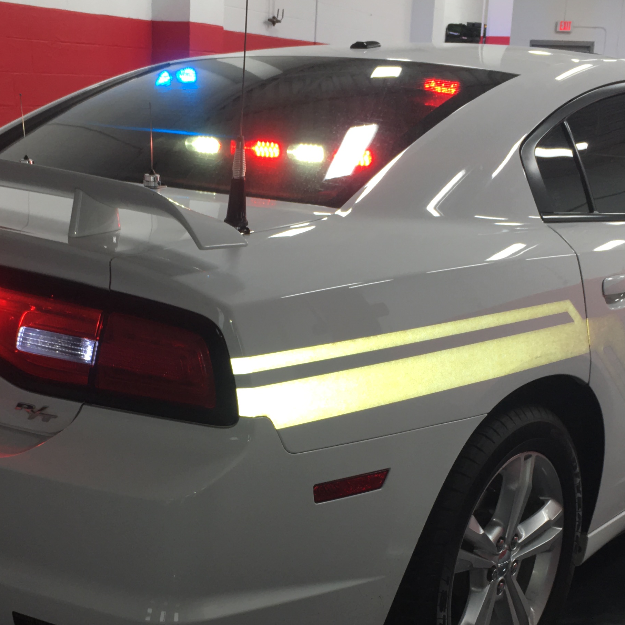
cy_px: 419
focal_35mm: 57
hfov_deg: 30.0
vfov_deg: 29.8
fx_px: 1164
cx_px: 285
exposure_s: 1/41
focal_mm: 4.15
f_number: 2.2
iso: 25
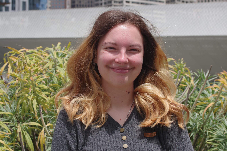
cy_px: 76
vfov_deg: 15.7
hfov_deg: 23.4
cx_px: 114
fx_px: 548
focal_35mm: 87
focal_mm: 58
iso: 200
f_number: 7.1
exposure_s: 1/400
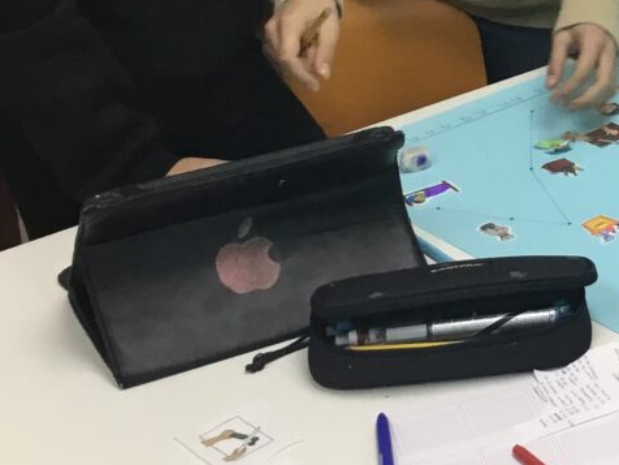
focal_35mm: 100
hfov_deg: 17.8
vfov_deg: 14.6
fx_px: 1788
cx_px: 902
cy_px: 14
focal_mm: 3.3
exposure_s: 1/33
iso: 40
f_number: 2.4
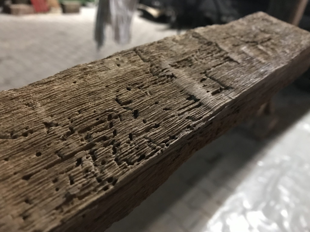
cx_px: 155
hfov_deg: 63.4
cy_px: 116
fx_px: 251
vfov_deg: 49.7
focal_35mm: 28
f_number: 1.8
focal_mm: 3.99
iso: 160
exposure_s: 1/4
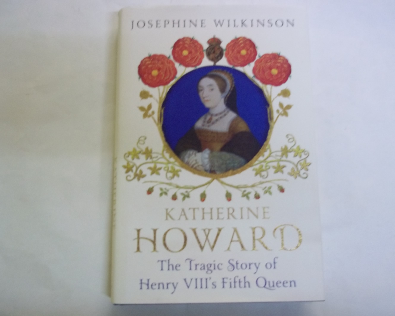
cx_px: 202
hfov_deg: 47.9
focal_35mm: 38
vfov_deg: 39.2
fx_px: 444
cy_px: 158
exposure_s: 1/13
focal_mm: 6.5
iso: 160
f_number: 3.1
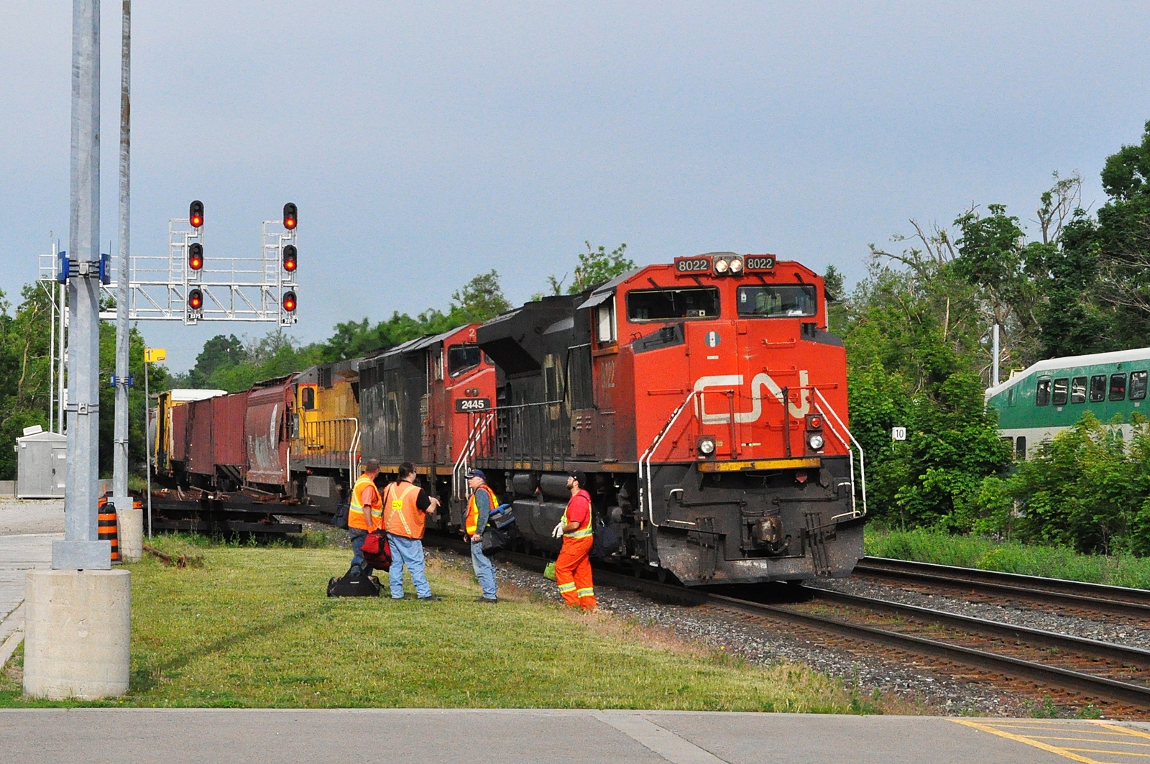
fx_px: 2632
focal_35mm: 82
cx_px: 575
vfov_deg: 16.5
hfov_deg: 24.6
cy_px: 382
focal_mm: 55
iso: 3200
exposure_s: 1/1250
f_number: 18
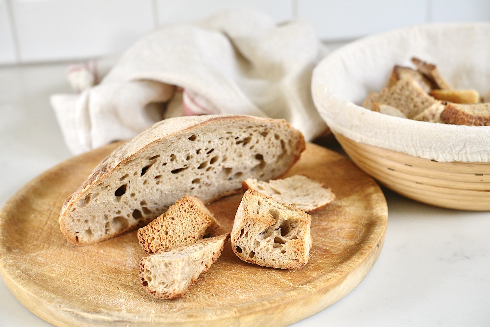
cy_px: 164
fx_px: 817
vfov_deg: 22.6
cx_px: 245
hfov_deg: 33.4
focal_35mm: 60
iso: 2500
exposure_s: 1/200
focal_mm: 60
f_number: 6.3
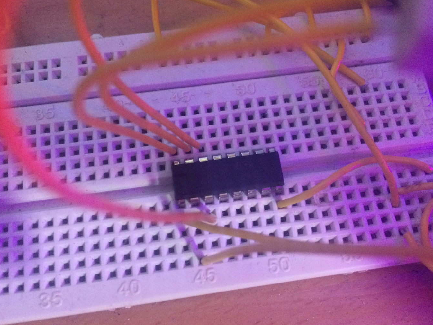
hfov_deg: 58.3
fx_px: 388
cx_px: 222
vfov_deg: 45.4
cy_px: 167
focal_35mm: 31
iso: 250
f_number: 2.2
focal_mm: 4.15
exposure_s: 1/20
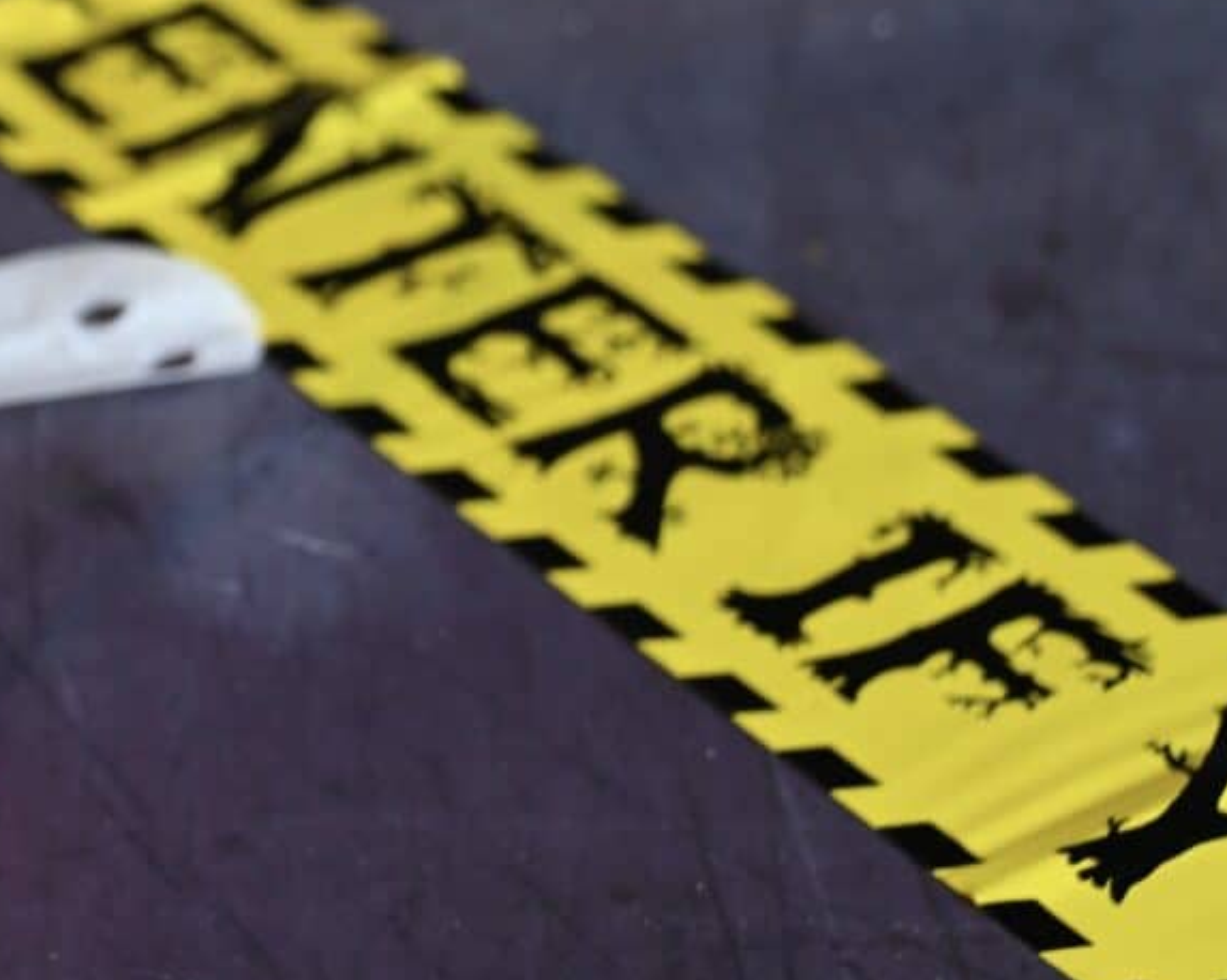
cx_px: -229
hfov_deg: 10.8
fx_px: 6389
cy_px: 75
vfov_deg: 8.7
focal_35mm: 176
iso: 3200
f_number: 5
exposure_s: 1/125
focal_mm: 70
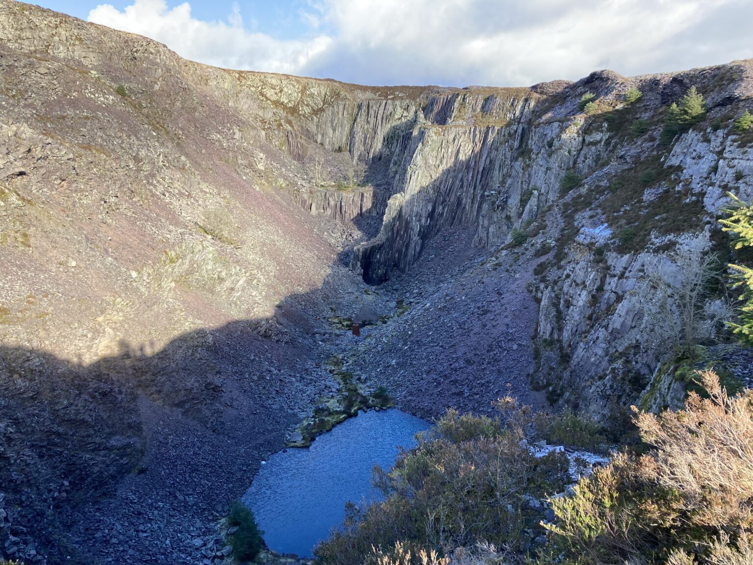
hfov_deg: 63.4
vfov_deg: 49.7
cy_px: 282
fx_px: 609
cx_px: 376
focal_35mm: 28
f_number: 1.8
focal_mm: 3.99
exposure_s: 1/366
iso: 20
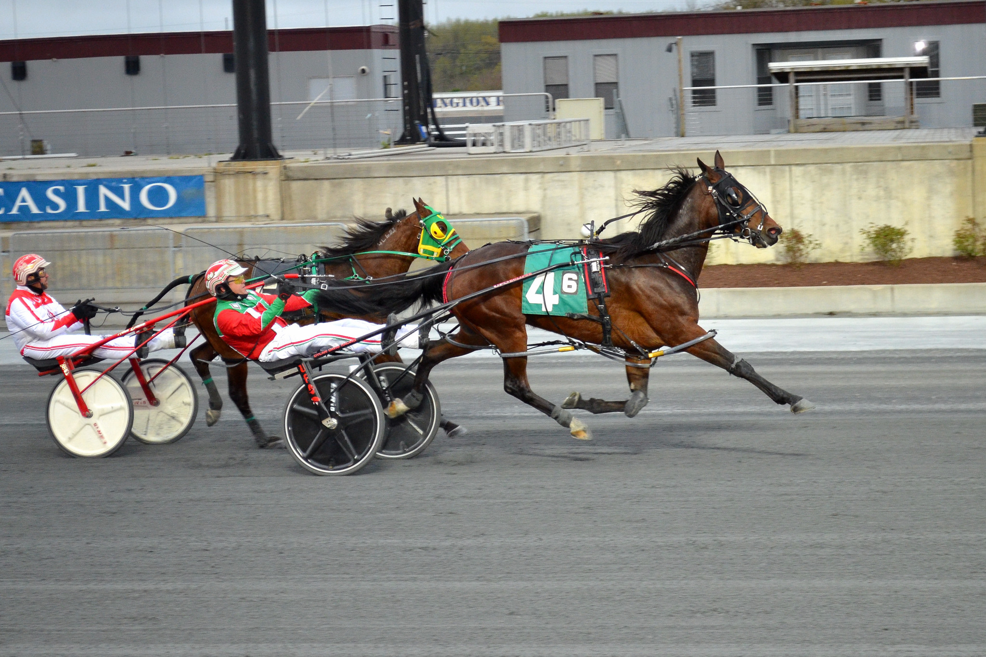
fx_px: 1972
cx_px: 493
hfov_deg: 28.1
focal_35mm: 72
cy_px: 328
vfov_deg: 18.9
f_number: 5.6
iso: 1250
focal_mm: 48
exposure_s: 1/500
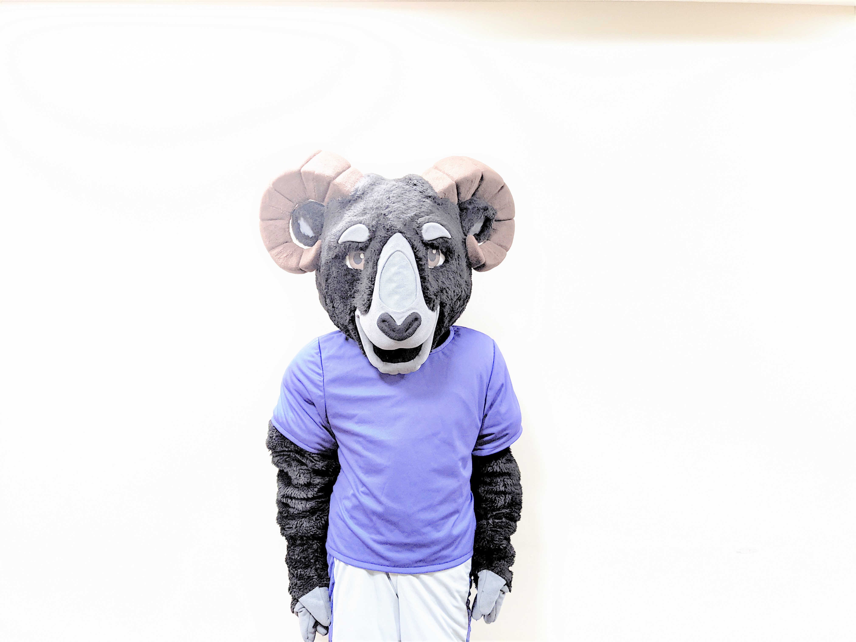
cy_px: 321
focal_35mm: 27
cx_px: 428
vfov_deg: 51.4
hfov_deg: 65.3
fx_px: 668
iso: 70
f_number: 1.73
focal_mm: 4.38
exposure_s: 1/30
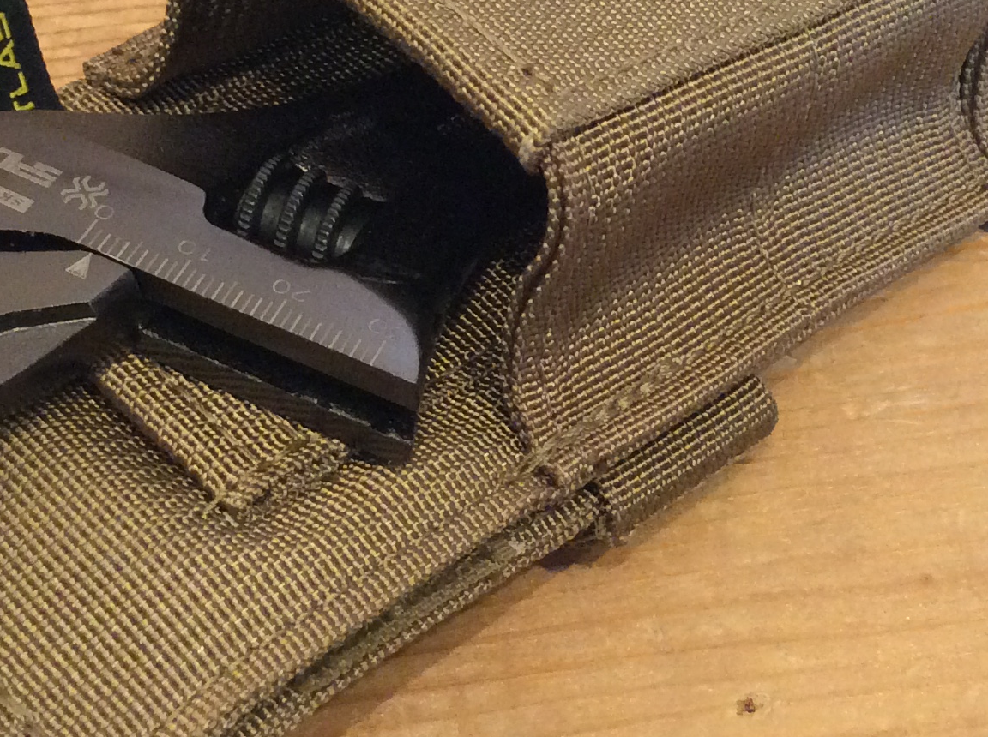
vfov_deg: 20.2
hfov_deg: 27.1
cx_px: 475
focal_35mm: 72
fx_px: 2052
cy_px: 196
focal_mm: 3.3
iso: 200
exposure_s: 1/24
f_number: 2.4
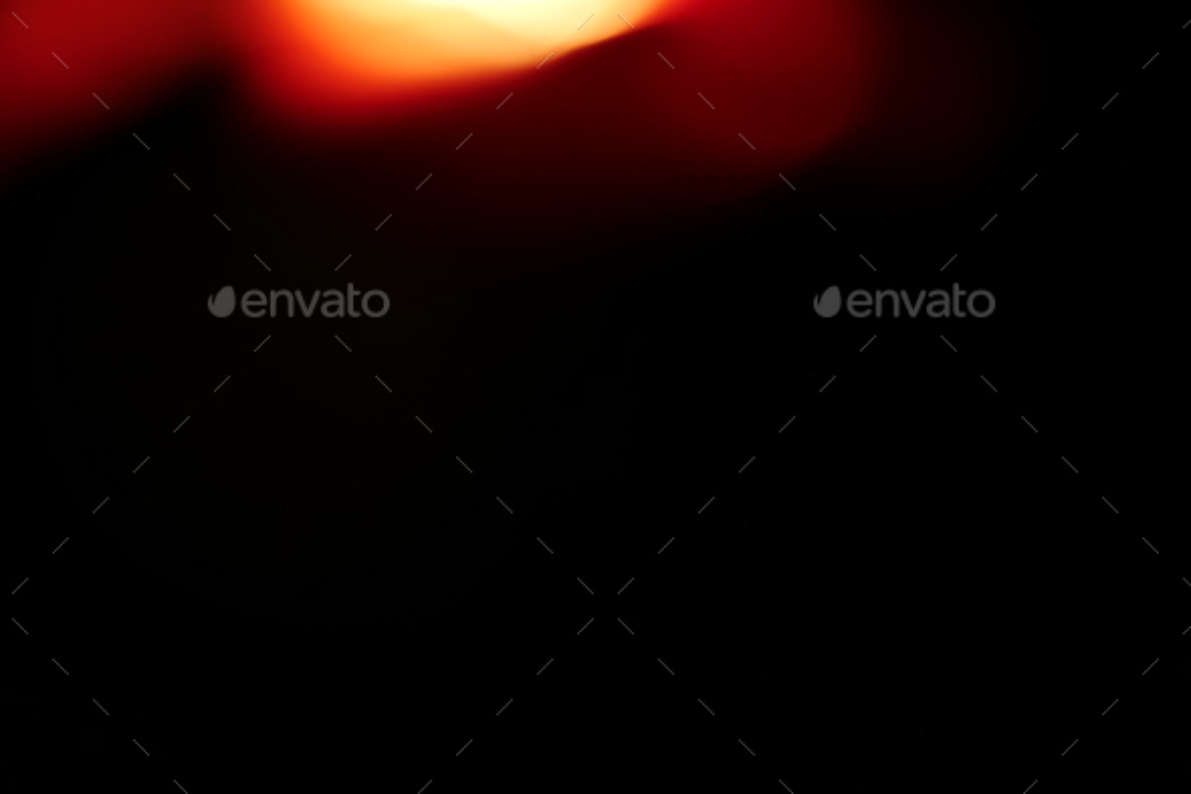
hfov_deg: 29.7
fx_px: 2249
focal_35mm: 68
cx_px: 596
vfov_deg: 20.0
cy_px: 397
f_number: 2.8
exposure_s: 1/250
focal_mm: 68
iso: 640
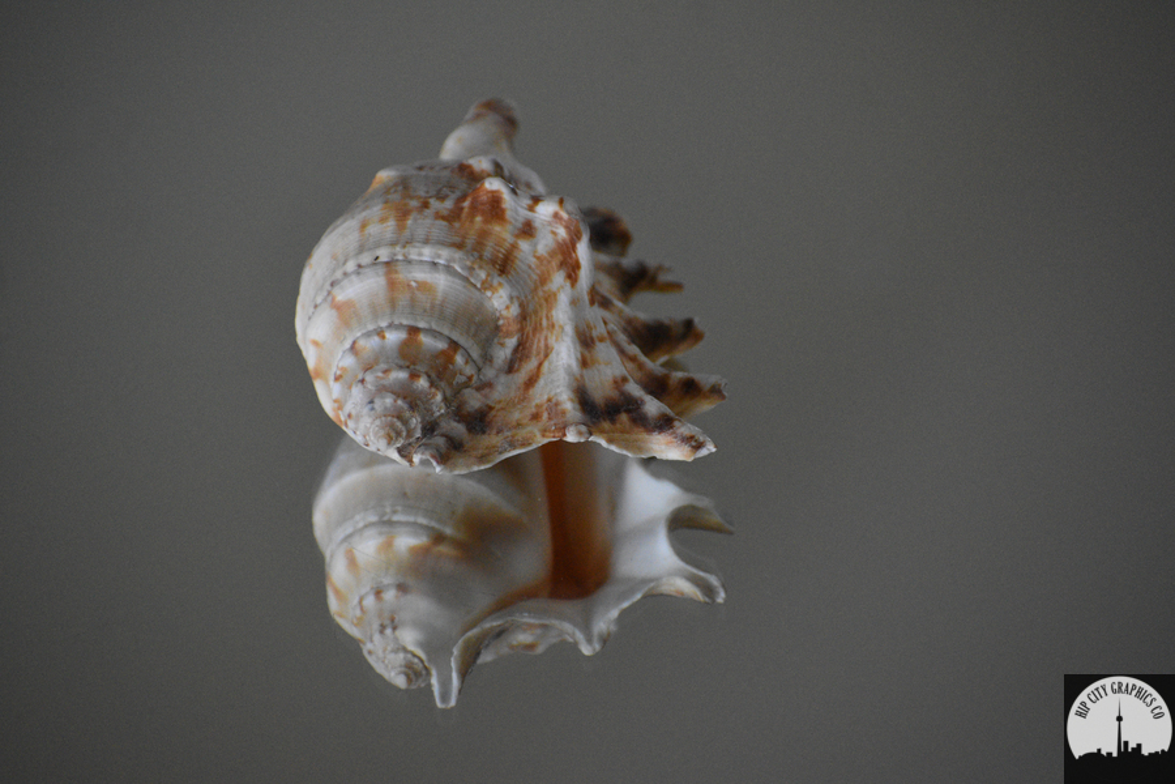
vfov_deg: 4.2
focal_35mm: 330
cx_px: 588
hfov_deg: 6.2
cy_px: 392
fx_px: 10770
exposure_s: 1/400
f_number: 5.6
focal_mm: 220
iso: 3600
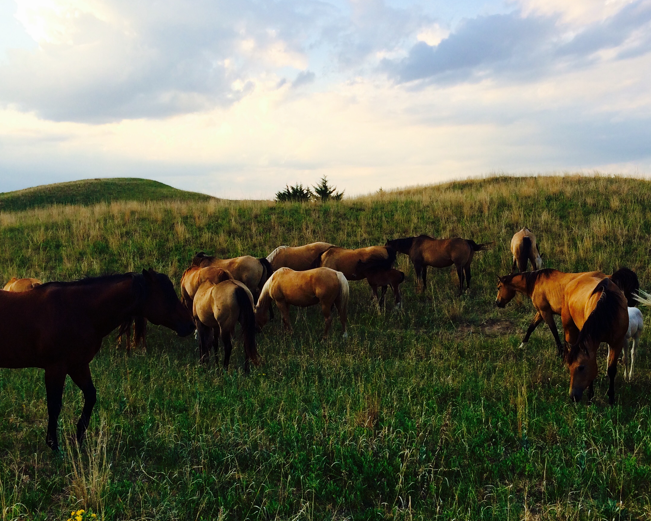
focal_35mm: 44
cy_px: 303
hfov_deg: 41.9
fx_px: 848
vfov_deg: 34.1
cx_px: 366
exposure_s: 1/507
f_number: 2.2
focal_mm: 4.12
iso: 32
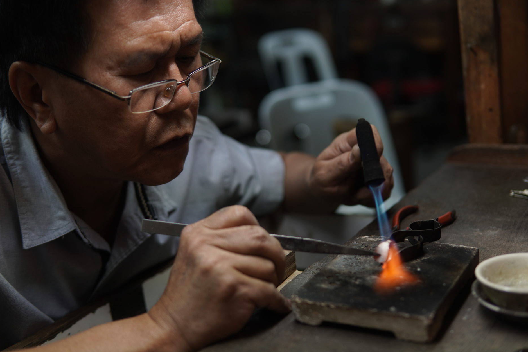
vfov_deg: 29.2
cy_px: 175
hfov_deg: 42.7
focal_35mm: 46
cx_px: 261
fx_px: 675
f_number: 2
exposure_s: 1/80
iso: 100
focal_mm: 30
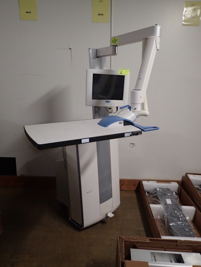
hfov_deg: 54.9
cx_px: 100
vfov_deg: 69.4
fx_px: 194
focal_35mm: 25
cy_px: 134
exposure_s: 1/30
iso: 500
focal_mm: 4.5
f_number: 2
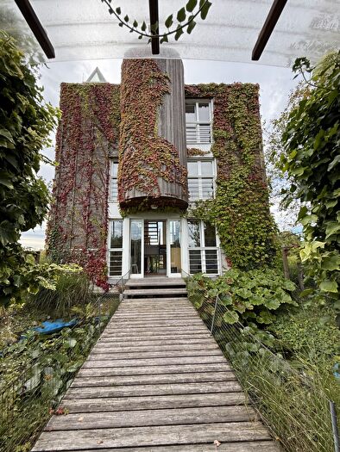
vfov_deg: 102.1
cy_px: 226
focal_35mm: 14
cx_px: 170
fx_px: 183
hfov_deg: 85.7
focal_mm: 2.22
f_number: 2.2
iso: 50
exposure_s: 1/340
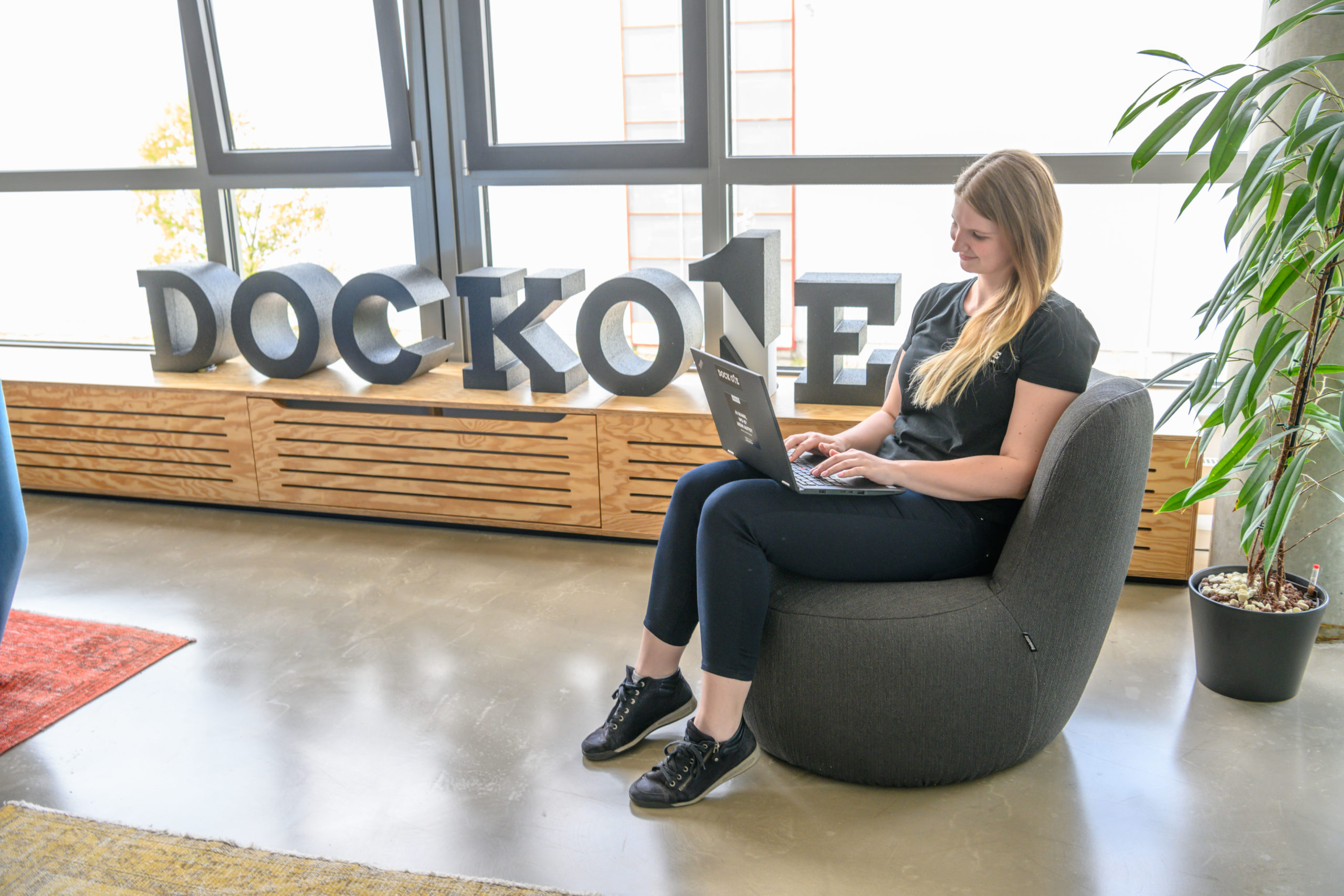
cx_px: 672
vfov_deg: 38.9
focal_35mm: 34
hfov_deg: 55.8
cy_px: 448
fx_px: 1269
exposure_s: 1/160
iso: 640
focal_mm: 34
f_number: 5.6
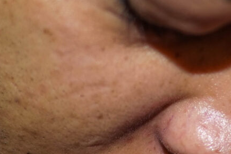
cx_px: 167
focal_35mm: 294
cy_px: 36
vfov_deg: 4.7
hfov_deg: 7.0
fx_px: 1886
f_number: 1.8
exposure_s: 1/80
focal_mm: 50
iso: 100
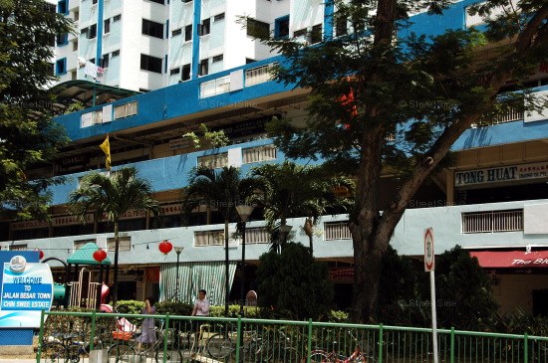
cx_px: 274
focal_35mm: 60
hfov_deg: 33.4
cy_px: 182
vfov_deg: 22.6
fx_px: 912
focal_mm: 40
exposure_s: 1/400
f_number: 9
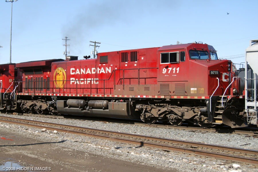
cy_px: 86
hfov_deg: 38.9
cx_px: 129
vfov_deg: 26.5
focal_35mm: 51
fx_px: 365
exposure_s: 1/200
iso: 100
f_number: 6.3
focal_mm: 34
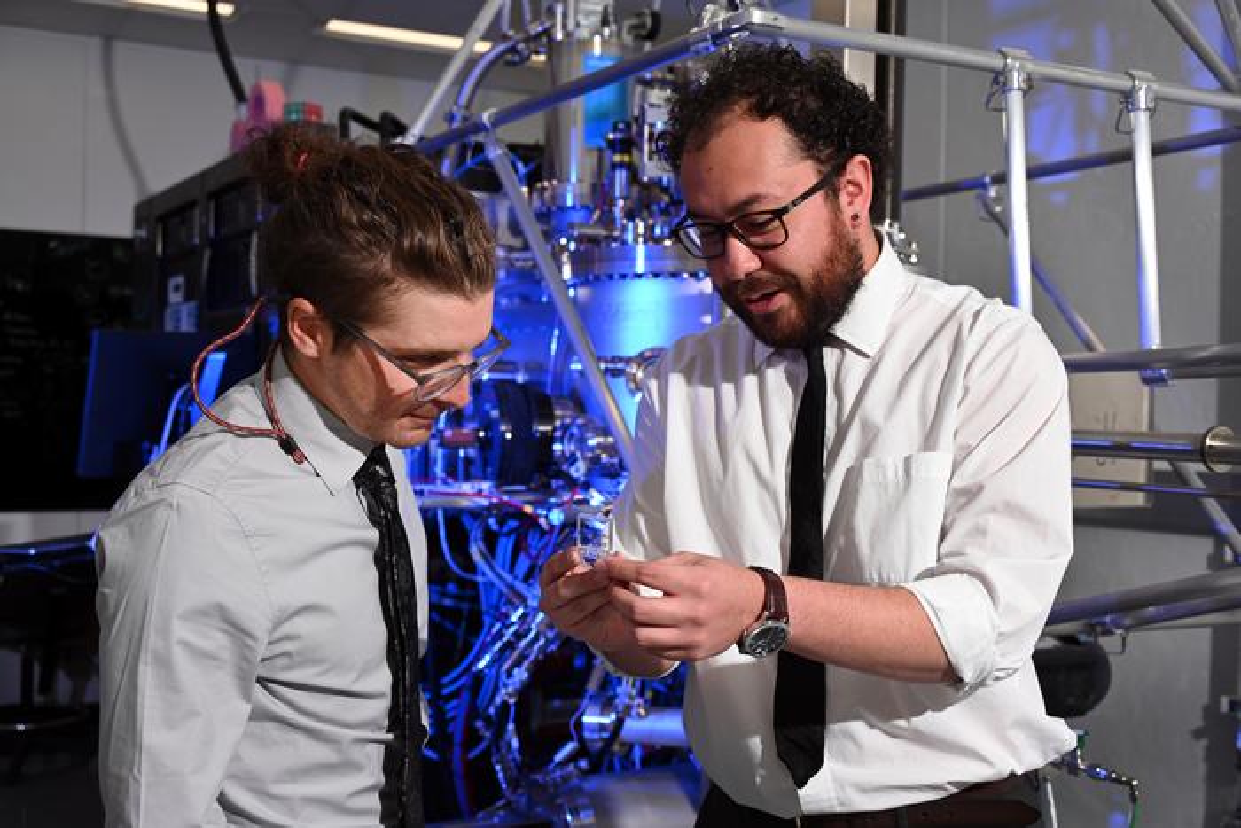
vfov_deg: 31.9
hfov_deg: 46.4
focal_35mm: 42
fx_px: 1448
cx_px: 620
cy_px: 414
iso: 200
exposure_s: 1/60
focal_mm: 42
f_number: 5
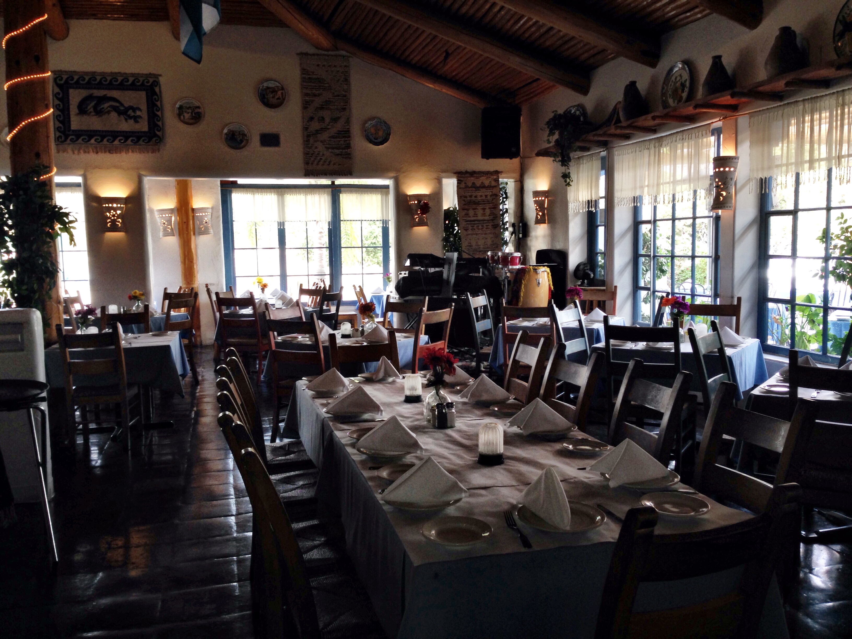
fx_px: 812
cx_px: 426
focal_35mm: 33
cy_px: 320
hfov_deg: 55.4
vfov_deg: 42.9
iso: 50
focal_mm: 4.12
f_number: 2.4
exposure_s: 1/22
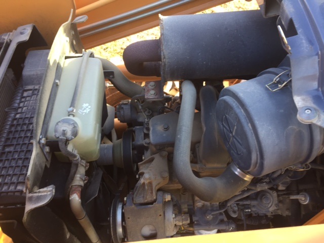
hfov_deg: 61.7
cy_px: 122
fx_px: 271
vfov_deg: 48.2
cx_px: 162
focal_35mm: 29
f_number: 2.2
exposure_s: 1/60
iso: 32
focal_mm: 4.15
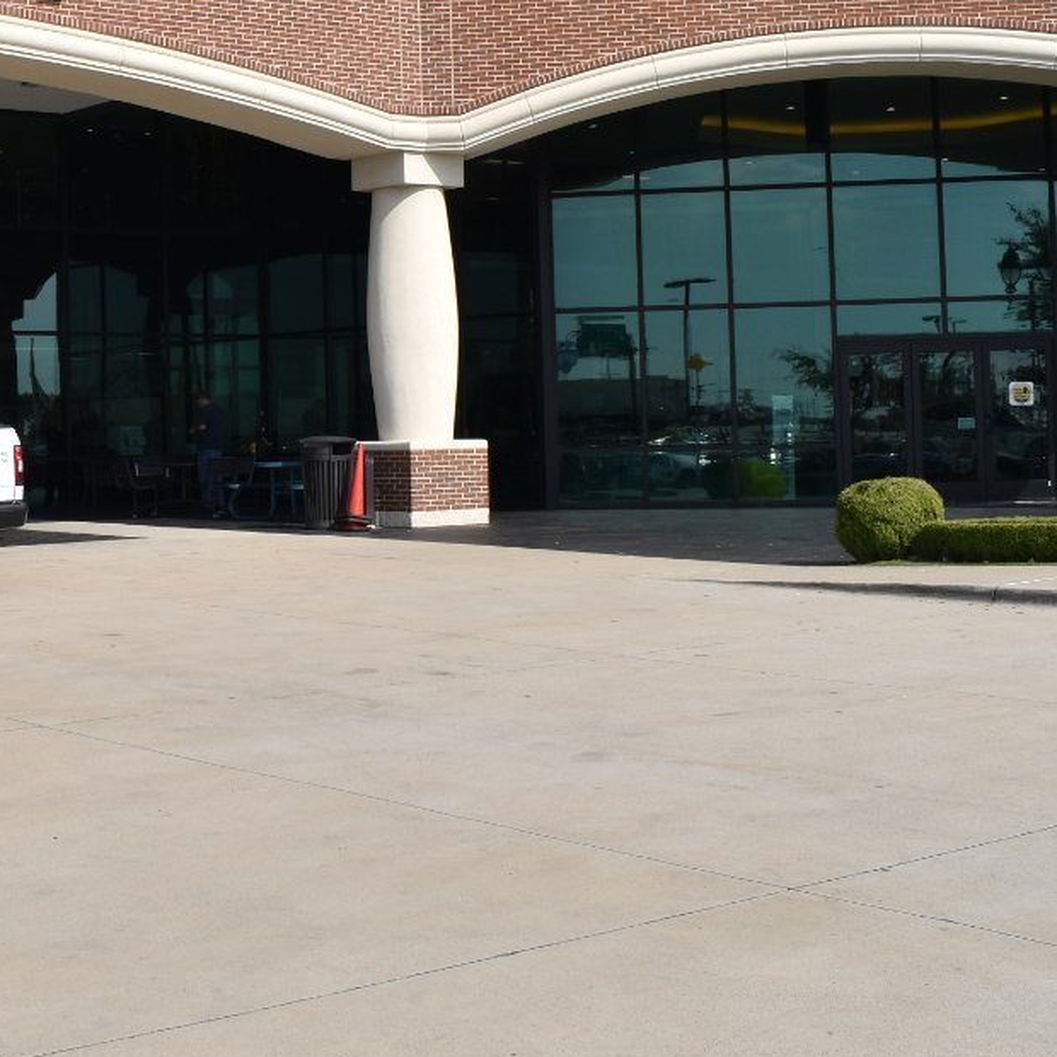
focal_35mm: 60
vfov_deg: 28.4
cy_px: 336
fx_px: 2073
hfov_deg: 27.1
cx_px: 12
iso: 100
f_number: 11
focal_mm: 18
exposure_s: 1/500
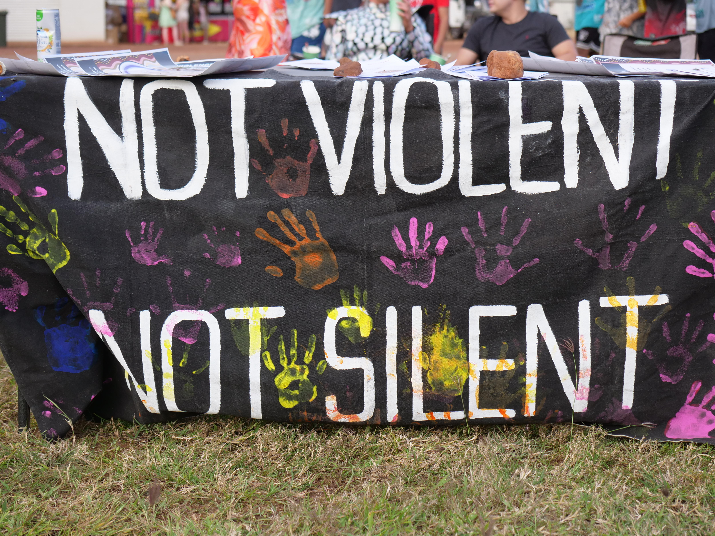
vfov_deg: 21.0
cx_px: 358
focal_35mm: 70
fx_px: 1446
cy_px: 268
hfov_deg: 27.8
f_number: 3.5
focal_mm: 35
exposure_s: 1/250
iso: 200
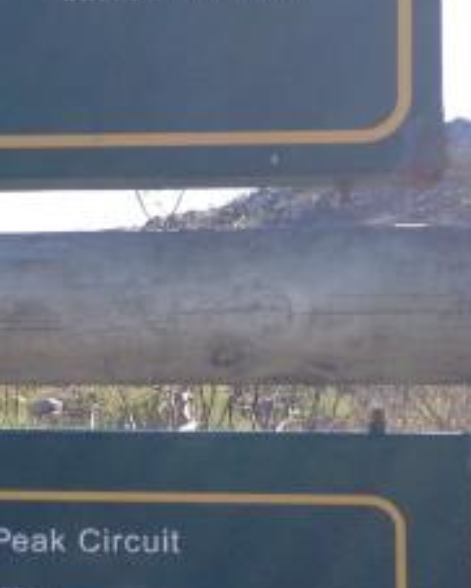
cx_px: -520
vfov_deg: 13.2
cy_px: 398
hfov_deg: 9.7
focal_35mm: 146
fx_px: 2542
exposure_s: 1/570
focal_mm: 4.12
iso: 50
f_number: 2.4
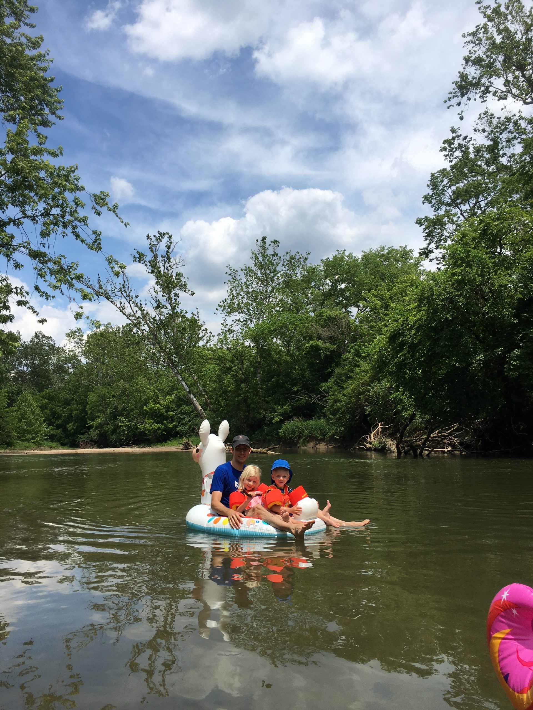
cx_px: 266
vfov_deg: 61.7
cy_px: 355
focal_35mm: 29
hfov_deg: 48.2
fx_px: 595
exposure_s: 1/1832
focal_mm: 4.15
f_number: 2.2
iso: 25
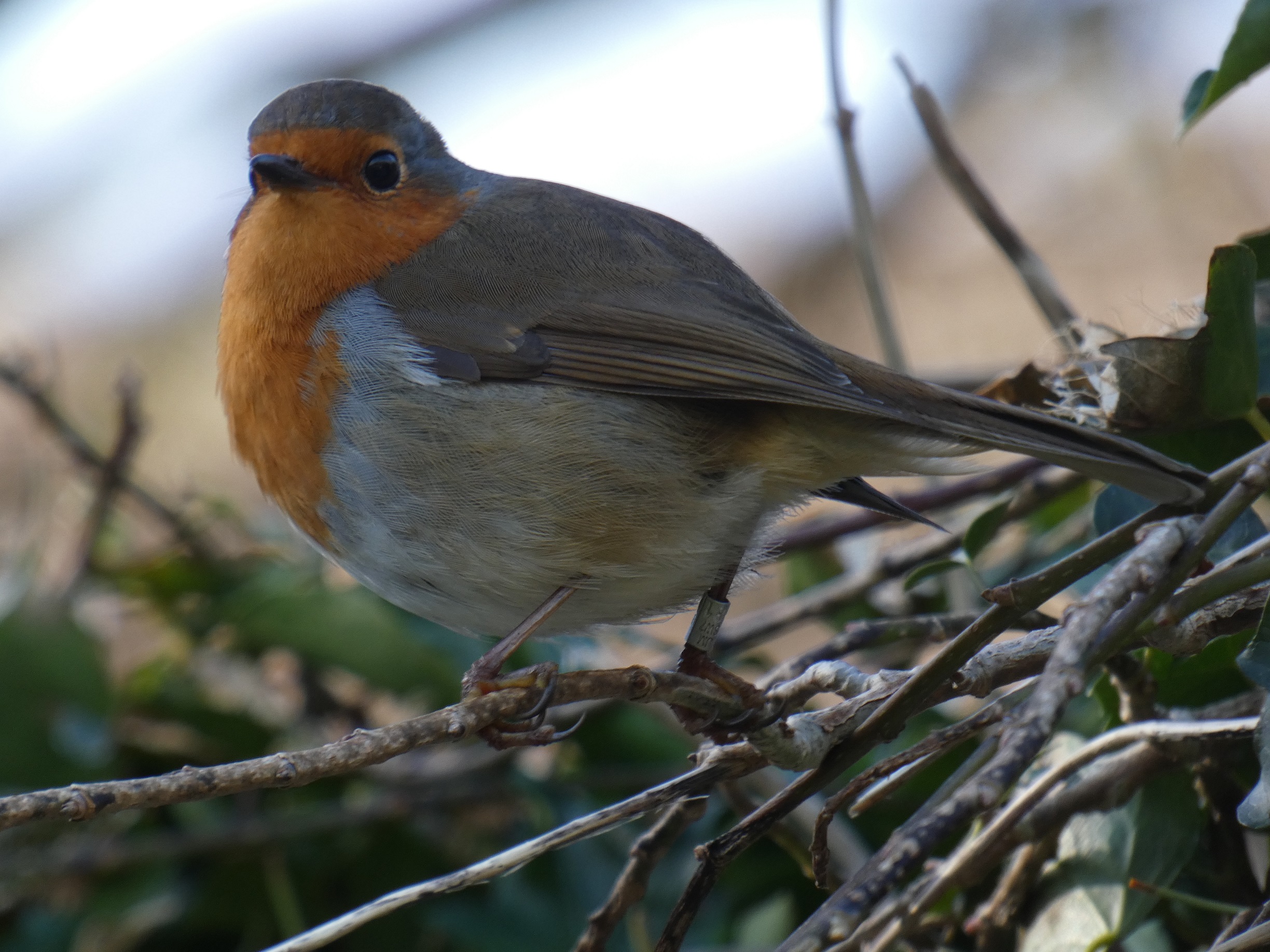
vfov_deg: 2.0
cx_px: 635
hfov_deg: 2.6
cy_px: 476
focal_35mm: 757
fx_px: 27773
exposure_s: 1/100
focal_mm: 135.6
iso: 125
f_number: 5.6
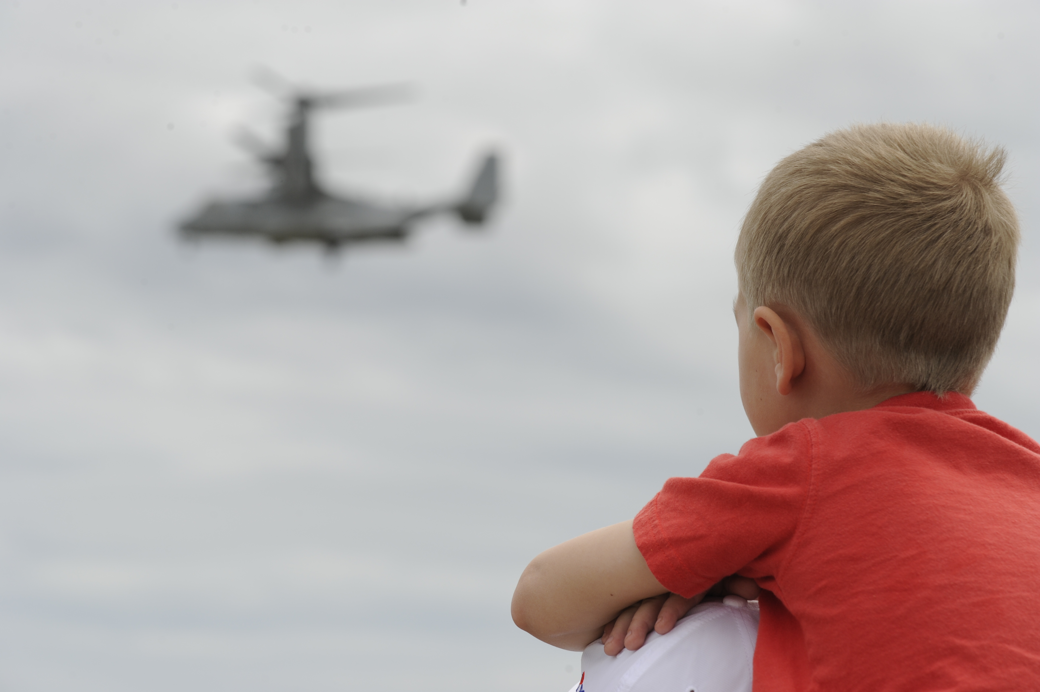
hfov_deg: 15.2
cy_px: 346
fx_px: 3897
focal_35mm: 135
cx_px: 520
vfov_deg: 10.1
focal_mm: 135
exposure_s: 1/800
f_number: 8
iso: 320
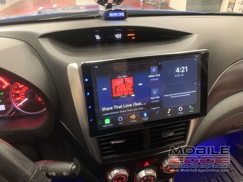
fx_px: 183
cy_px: 91
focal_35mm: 26
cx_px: 122
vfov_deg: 53.1
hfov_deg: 67.3
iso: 640
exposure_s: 1/30
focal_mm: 4.25
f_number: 1.8
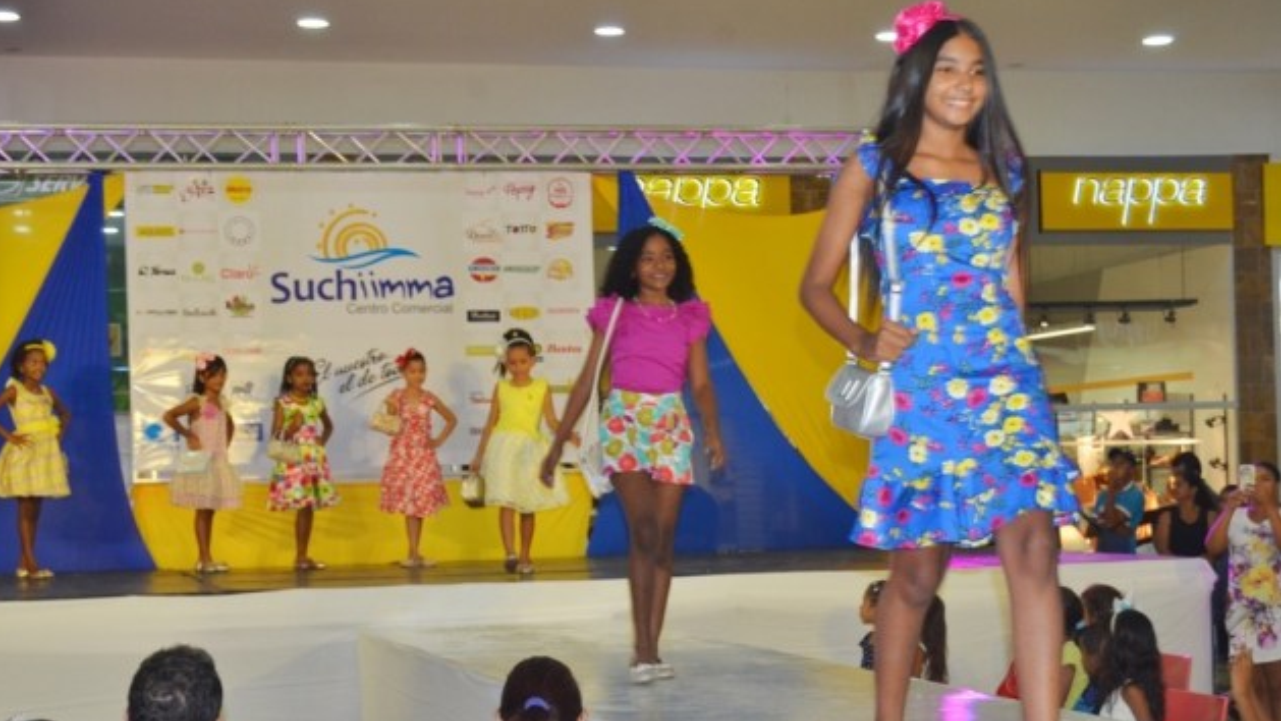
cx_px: 636
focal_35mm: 76
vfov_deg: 15.9
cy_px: 418
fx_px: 2582
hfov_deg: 27.9
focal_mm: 48
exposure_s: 1/60
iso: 800
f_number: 5.3
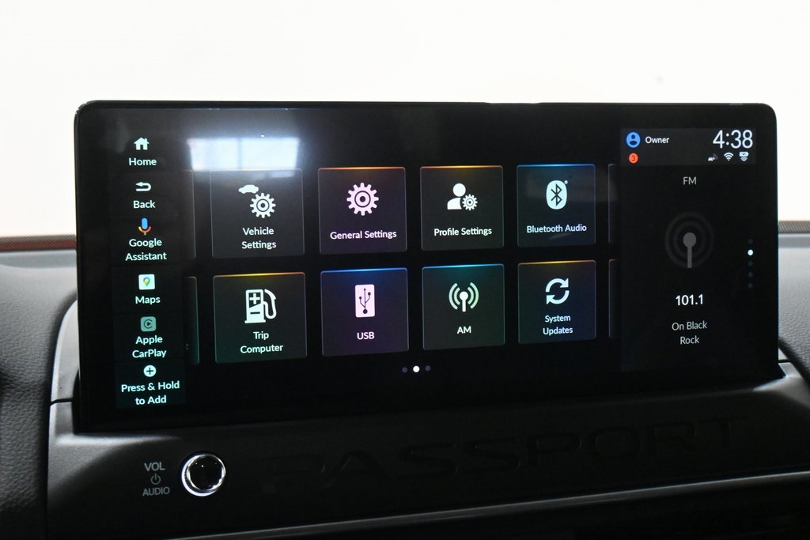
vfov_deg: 29.9
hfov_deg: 43.6
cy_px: 270
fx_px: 1013
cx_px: 405
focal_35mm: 45
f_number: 10
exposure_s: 1/15
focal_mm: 30
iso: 6400
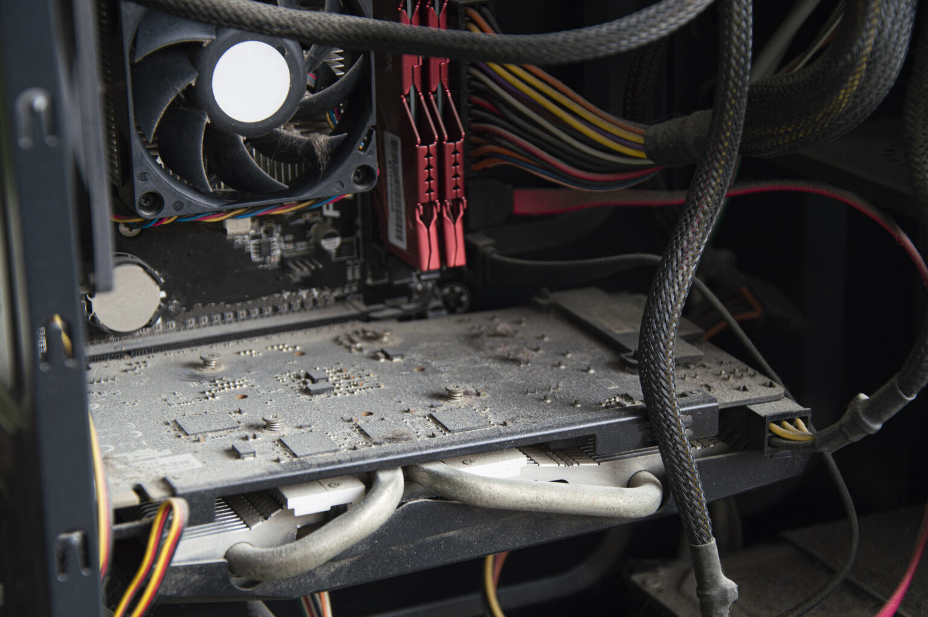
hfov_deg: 21.9
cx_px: 464
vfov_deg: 14.7
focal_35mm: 93
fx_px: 2395
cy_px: 308
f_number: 5.3
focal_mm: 62
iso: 100
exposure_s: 1/25
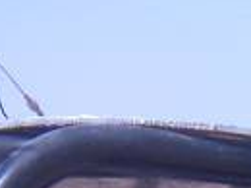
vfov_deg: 5.6
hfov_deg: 7.8
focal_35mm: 246
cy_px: 591
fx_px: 1780
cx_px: 469
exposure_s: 1/412
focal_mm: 5.9
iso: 64
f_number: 3.8
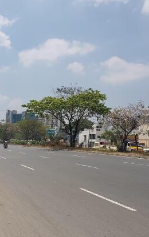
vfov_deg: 41.0
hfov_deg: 26.3
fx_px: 318
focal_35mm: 49
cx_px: 62
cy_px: 133
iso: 20
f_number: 1.8
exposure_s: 1/1307
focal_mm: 4.6
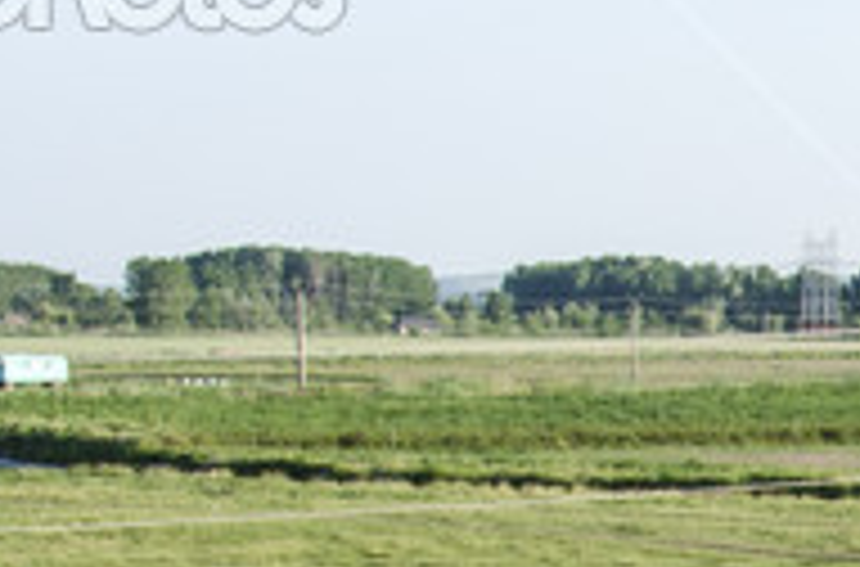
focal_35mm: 193
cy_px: 878
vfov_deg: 6.9
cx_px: 1544
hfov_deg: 10.1
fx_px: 4595
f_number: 11
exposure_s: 1/100
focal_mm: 24
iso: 160
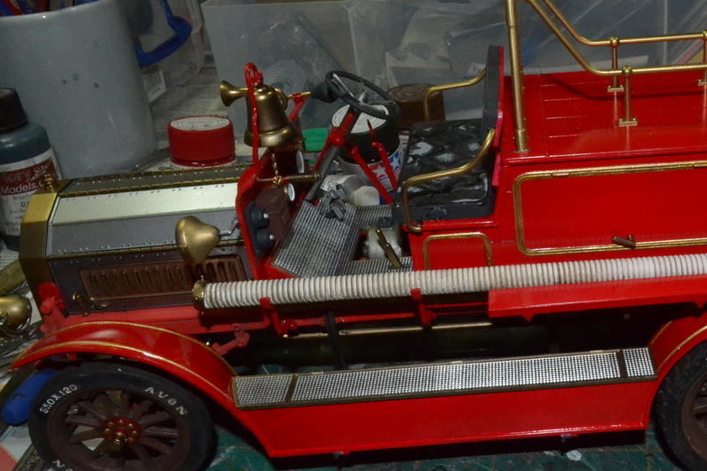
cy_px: 273
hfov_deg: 41.5
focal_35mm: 46
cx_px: 532
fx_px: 903
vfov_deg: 29.2
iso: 3200
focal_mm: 20
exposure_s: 1/60
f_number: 25
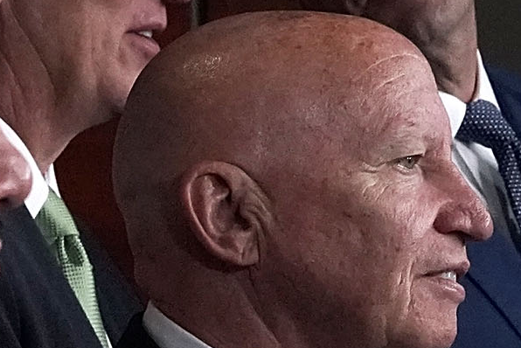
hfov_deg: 4.1
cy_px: 501
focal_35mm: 503
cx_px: -457
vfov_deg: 2.7
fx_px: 7283
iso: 6400
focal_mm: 100
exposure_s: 1/320
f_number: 10
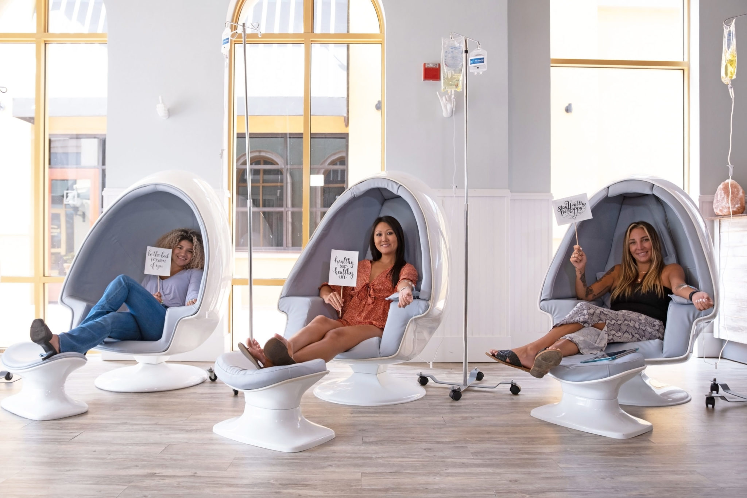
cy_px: 249
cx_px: 374
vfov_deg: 47.9
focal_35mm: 27
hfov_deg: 67.4
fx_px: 560
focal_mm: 18
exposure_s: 1/200
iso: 400
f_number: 2.5
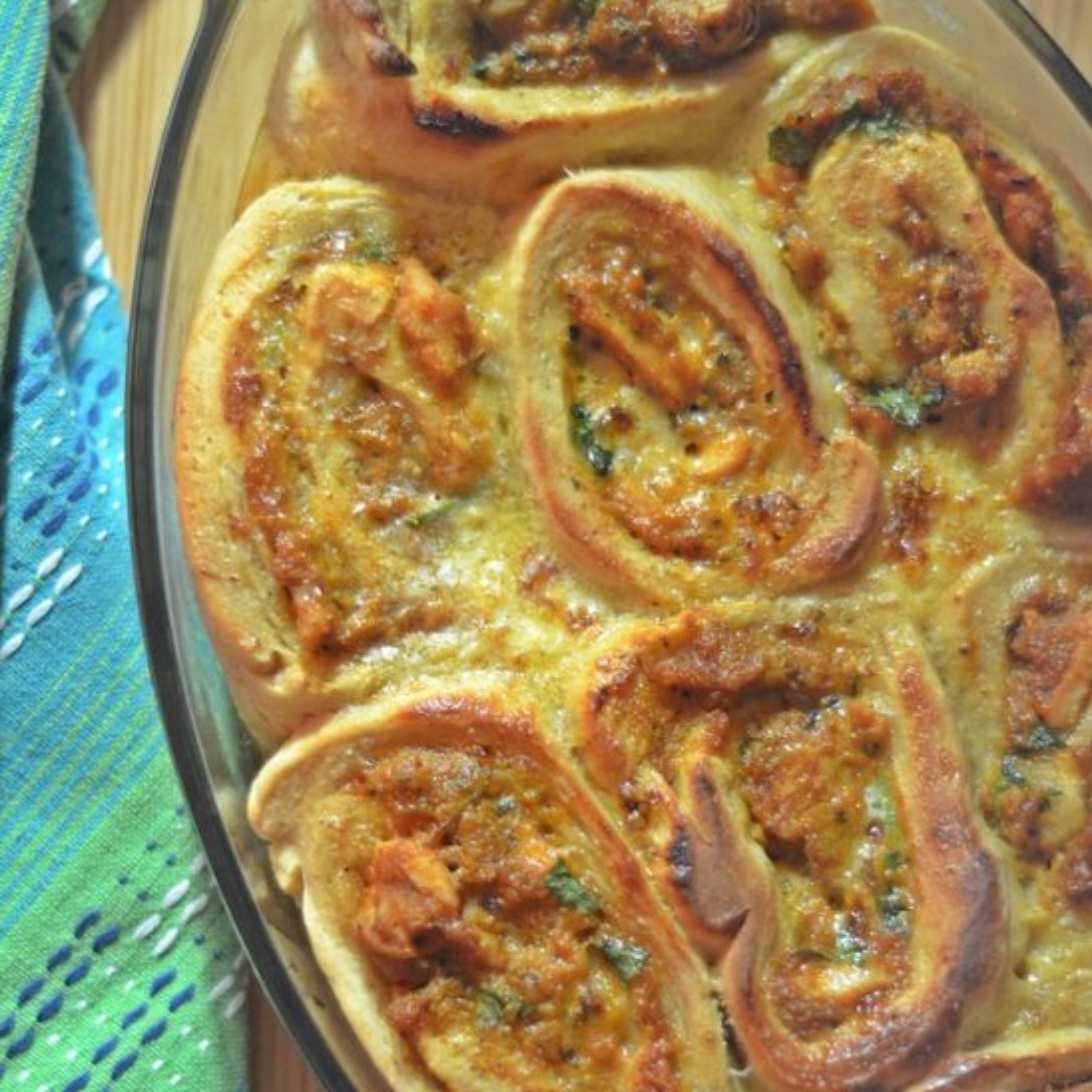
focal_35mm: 96
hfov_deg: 18.1
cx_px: 546
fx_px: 3426
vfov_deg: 18.1
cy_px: 702
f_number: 1.8
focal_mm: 50
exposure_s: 1/60
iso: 1400
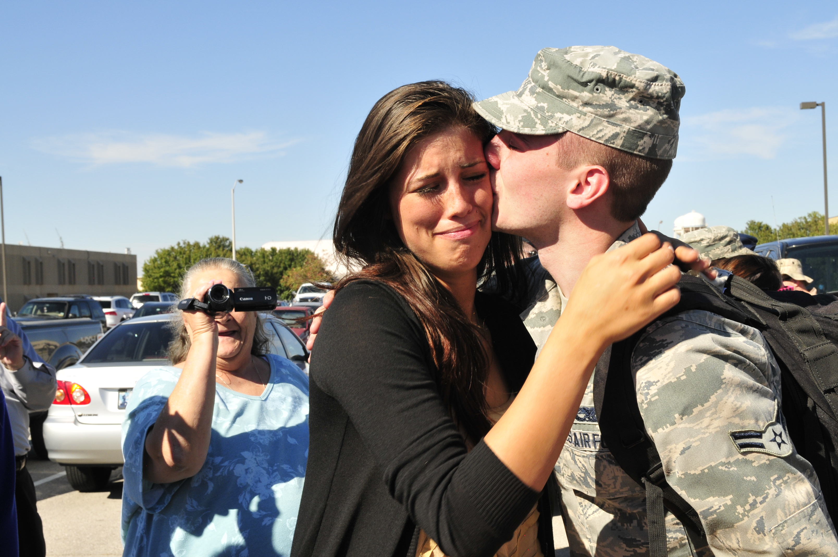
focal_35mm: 51
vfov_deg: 26.4
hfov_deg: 38.9
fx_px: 1186
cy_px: 278
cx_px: 419
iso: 400
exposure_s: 1/250
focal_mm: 34
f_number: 13
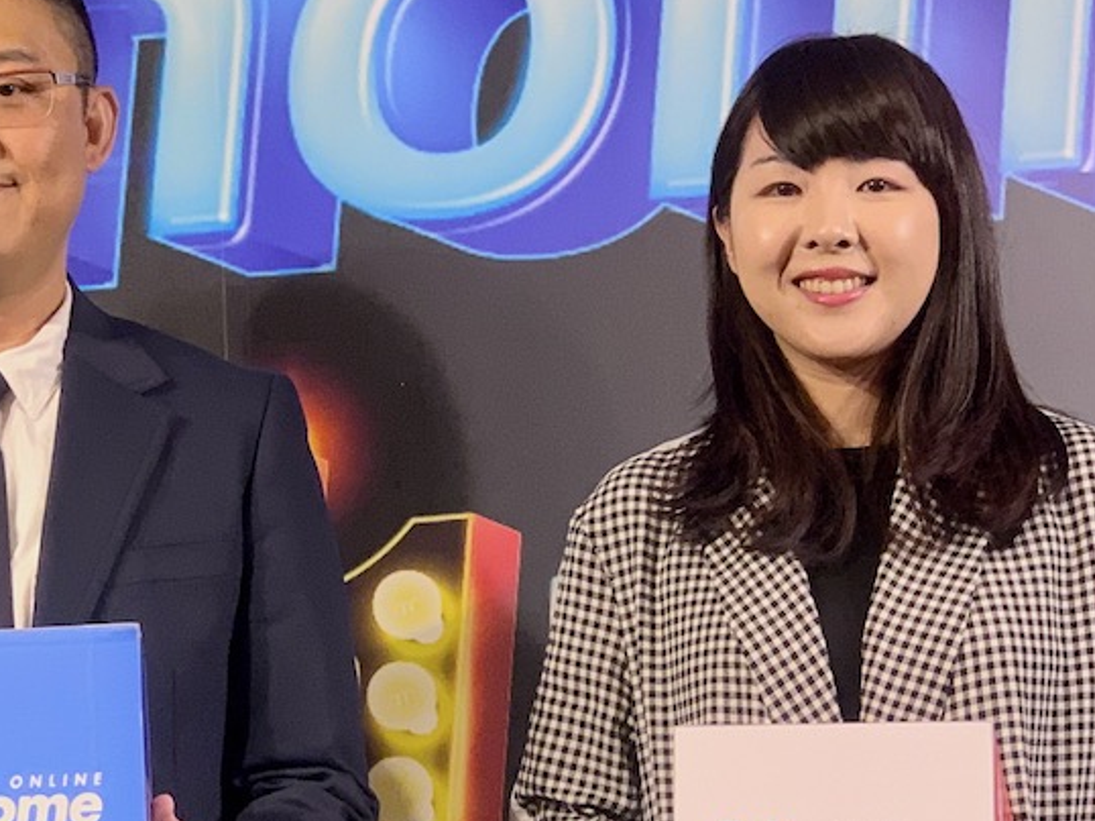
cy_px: 579
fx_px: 3668
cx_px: 258
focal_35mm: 116
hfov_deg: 16.9
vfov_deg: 12.7
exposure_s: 1/60
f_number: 2.4
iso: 160
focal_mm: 6
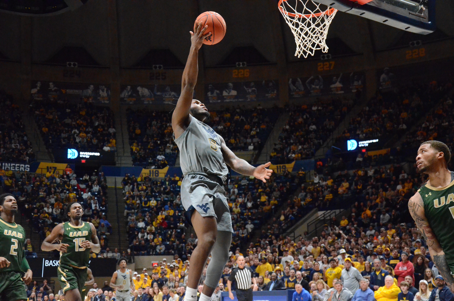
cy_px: 150
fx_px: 755
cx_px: 227
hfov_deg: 33.5
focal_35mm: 60
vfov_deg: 22.5
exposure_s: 1/1000
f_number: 4.5
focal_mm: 40
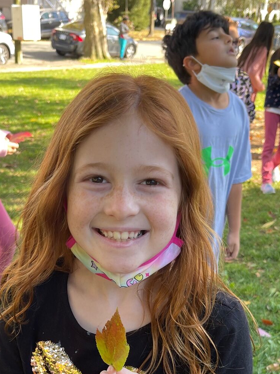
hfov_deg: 27.5
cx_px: 118
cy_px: 318
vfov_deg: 34.6
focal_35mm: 53
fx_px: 571
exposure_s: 1/135
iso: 32
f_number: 1.6
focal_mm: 5.1
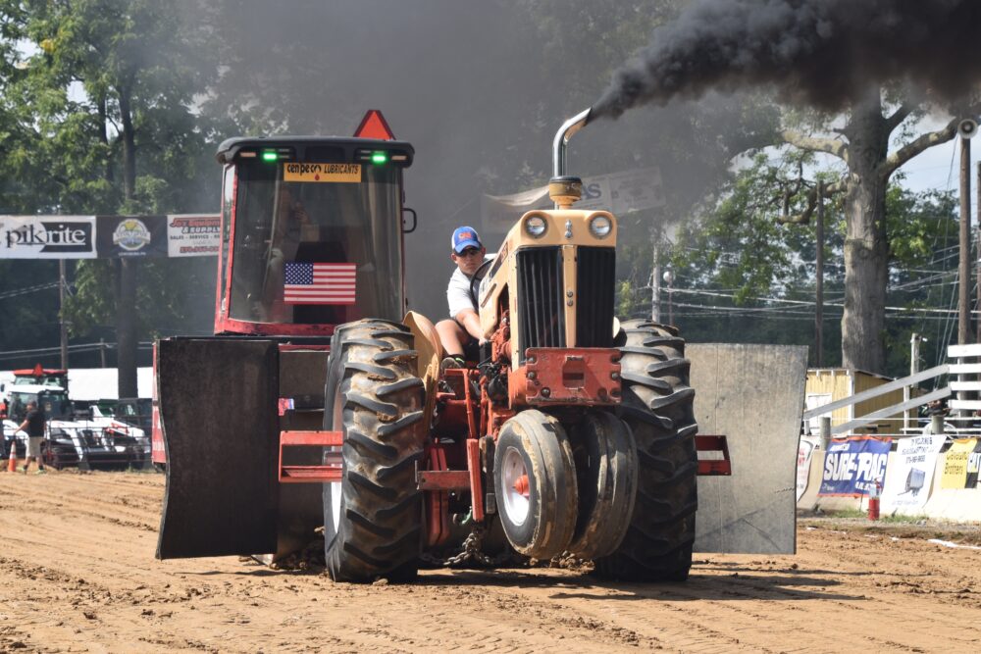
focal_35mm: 112
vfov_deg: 12.2
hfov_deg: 18.2
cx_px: 490
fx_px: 3066
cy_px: 327
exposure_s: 1/320
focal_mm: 75
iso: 200
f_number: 9
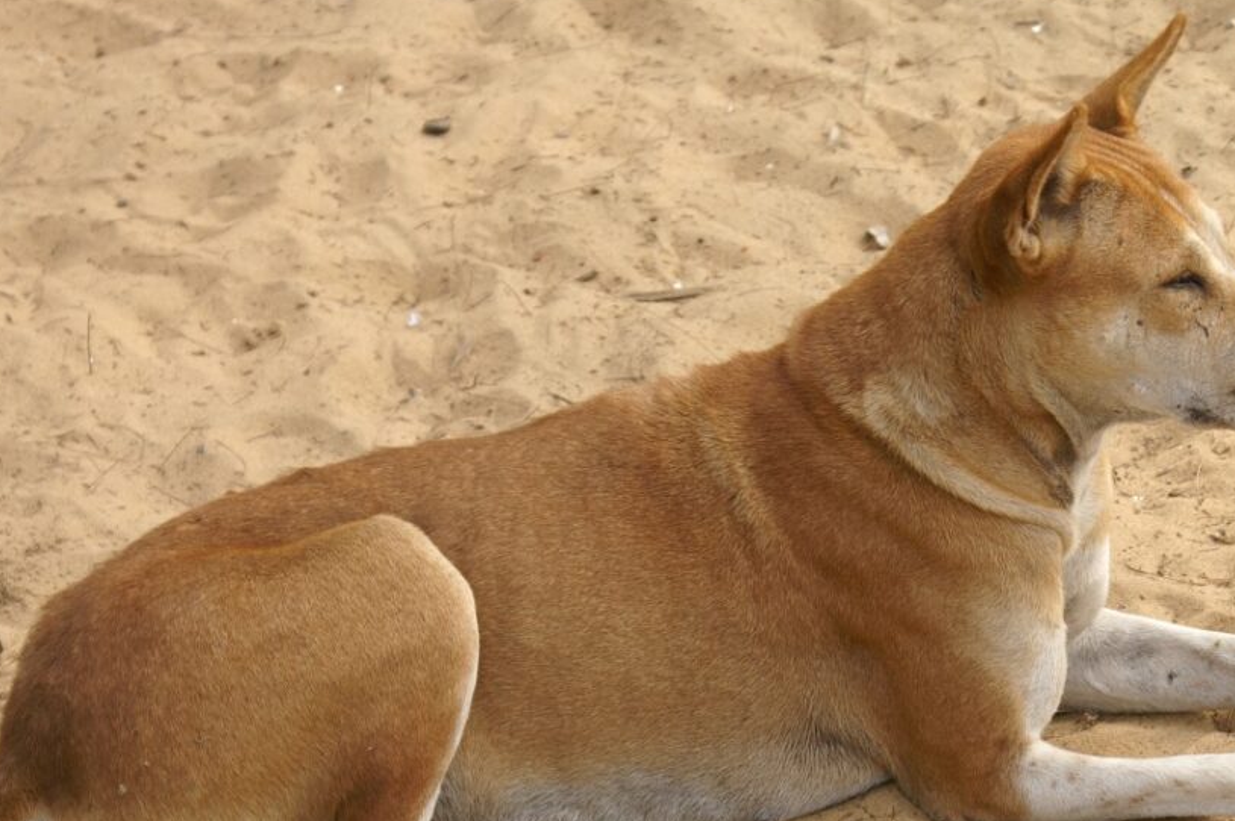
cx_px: 838
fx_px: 5656
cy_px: 454
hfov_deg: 12.4
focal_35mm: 165
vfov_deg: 8.3
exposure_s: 1/200
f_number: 6.3
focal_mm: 70
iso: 100
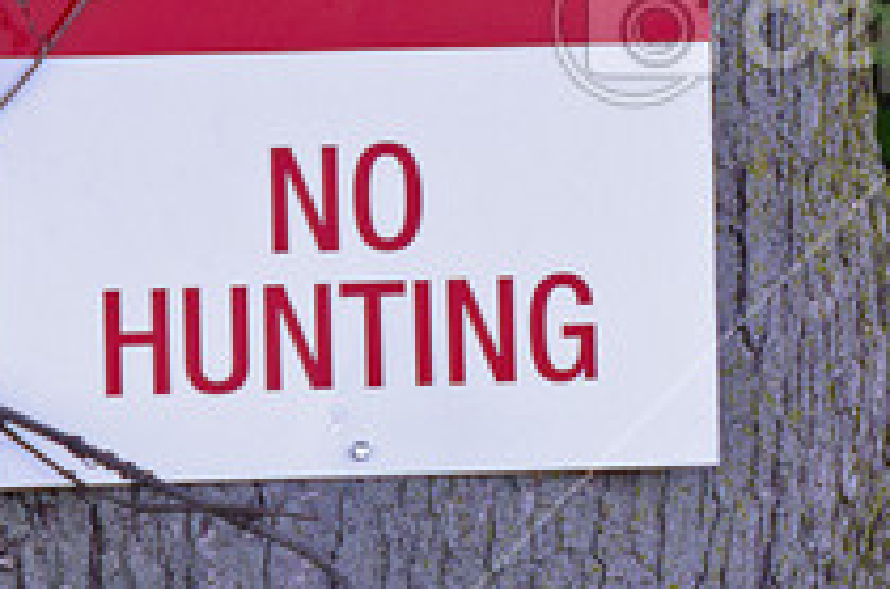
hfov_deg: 2.5
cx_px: 1034
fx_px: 20177
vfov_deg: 1.7
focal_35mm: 818
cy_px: 25
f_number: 5.6
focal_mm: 112
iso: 200
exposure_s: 1/125
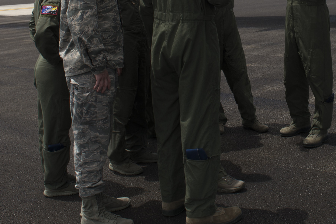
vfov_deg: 20.1
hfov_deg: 30.2
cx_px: 268
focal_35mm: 65
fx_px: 607
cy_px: -14
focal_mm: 24
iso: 200
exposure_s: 1/250
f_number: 10
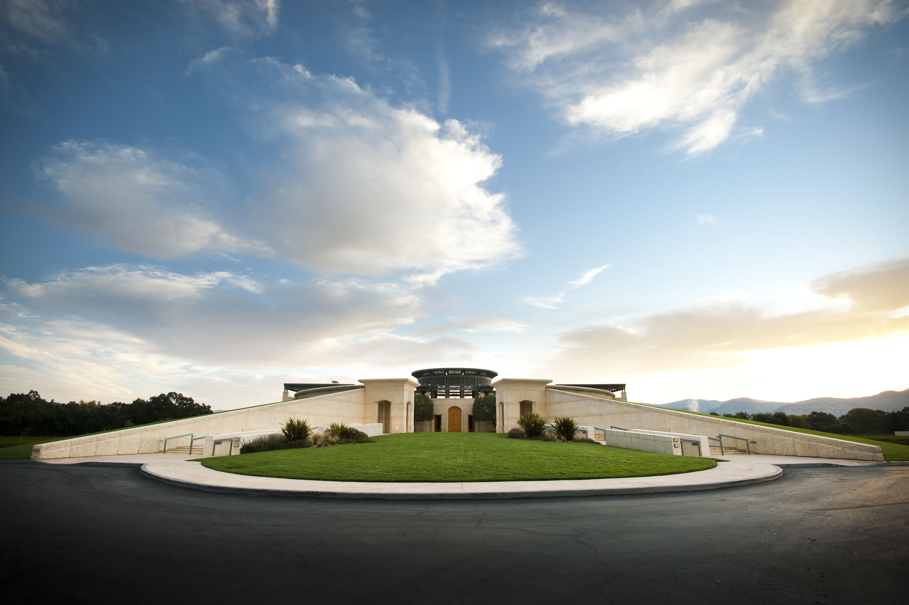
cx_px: 454
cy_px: 302
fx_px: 429
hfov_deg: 93.3
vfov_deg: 70.4
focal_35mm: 17
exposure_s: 1/200
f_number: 7.1
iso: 800
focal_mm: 17
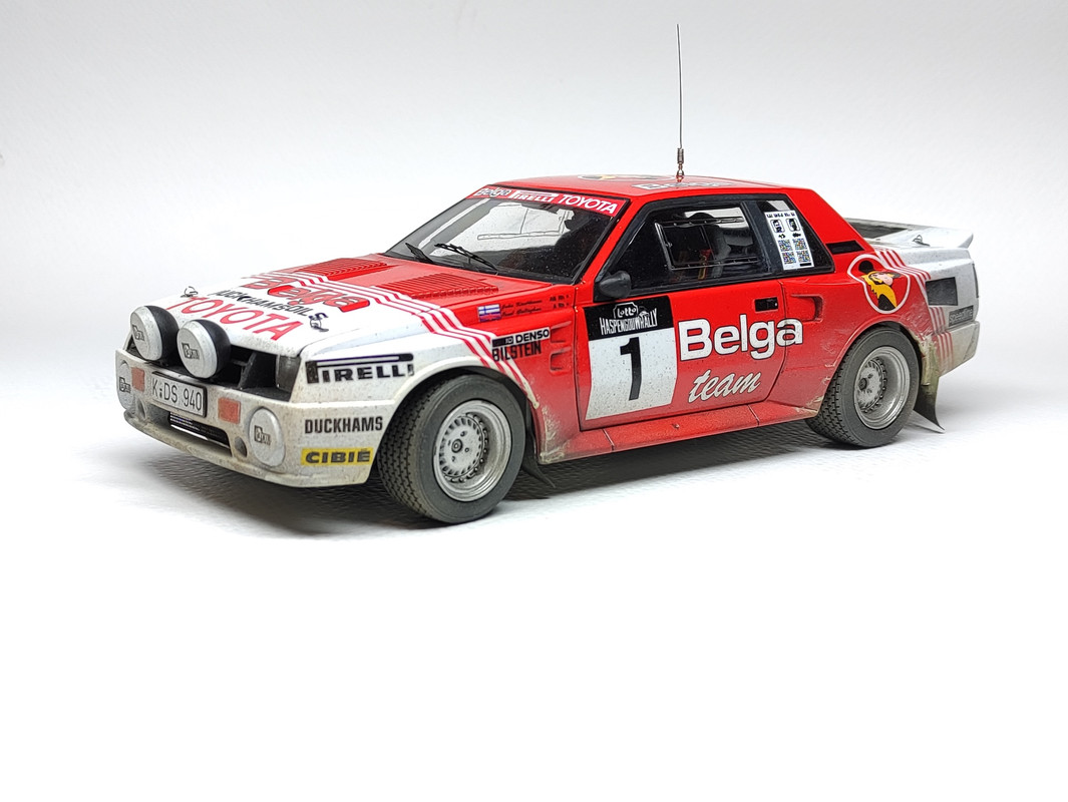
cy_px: 401
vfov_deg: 54.9
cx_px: 534
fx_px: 772
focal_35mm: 25
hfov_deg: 69.4
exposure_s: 1/11760
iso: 125
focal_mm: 5.43
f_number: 1.89
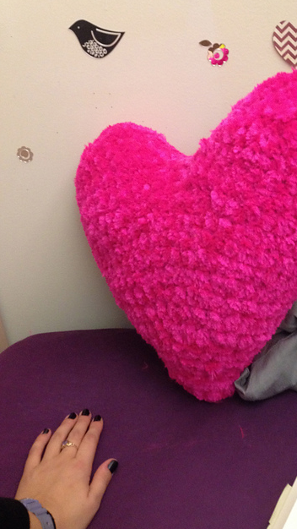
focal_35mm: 39
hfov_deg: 30.2
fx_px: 546
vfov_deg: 51.6
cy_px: 260
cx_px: 202
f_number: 2.4
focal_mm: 4.28
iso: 250
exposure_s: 1/20
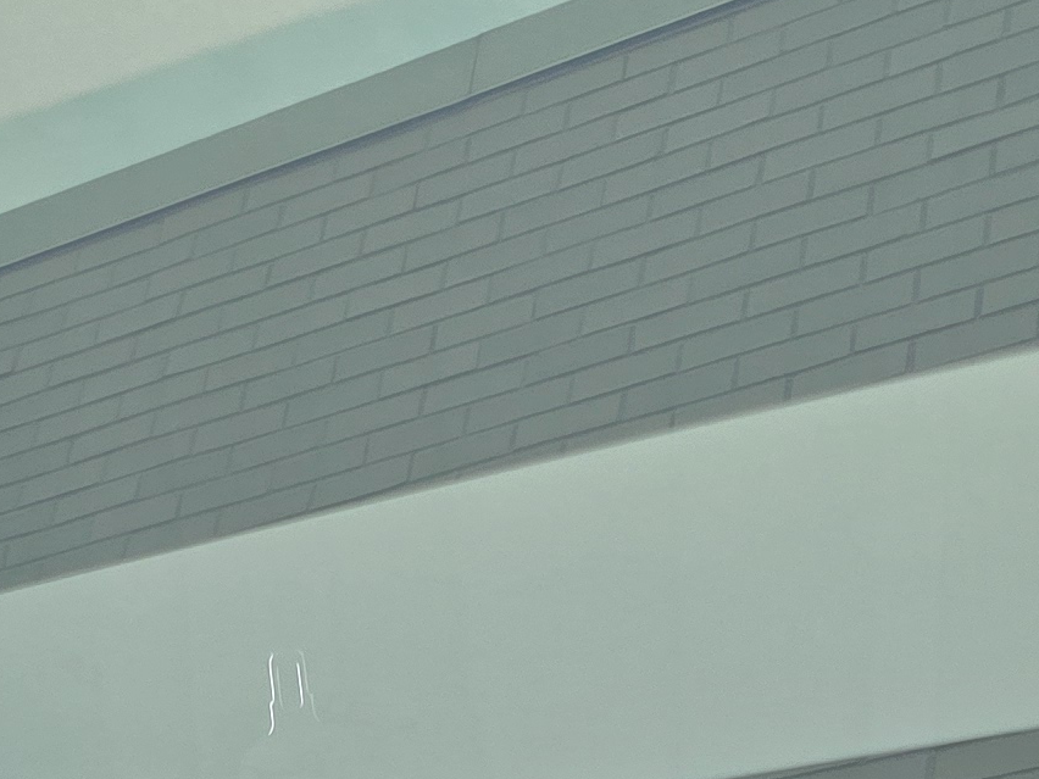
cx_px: 296
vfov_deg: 13.0
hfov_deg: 18.1
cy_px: 1131
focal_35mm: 108
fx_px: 3242
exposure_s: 1/180
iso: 64
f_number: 1.7
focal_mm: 6.3
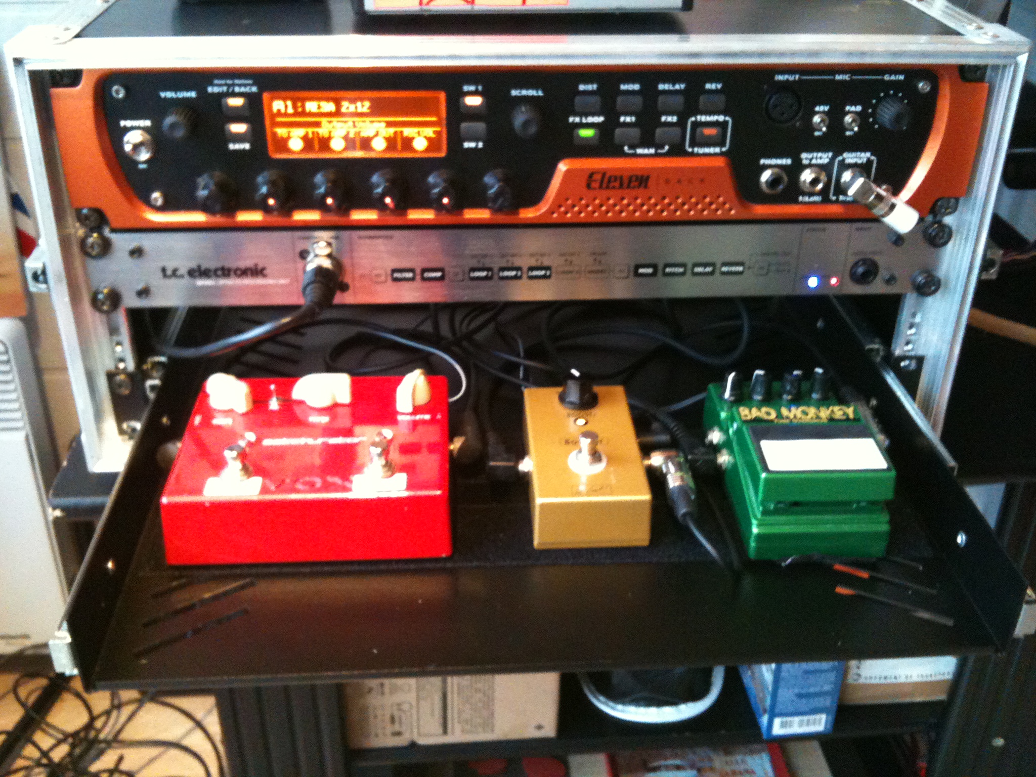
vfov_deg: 40.7
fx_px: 1047
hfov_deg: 52.6
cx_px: 518
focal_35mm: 35
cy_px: 388
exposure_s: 1/15
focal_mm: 3.85
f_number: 2.8
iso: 320
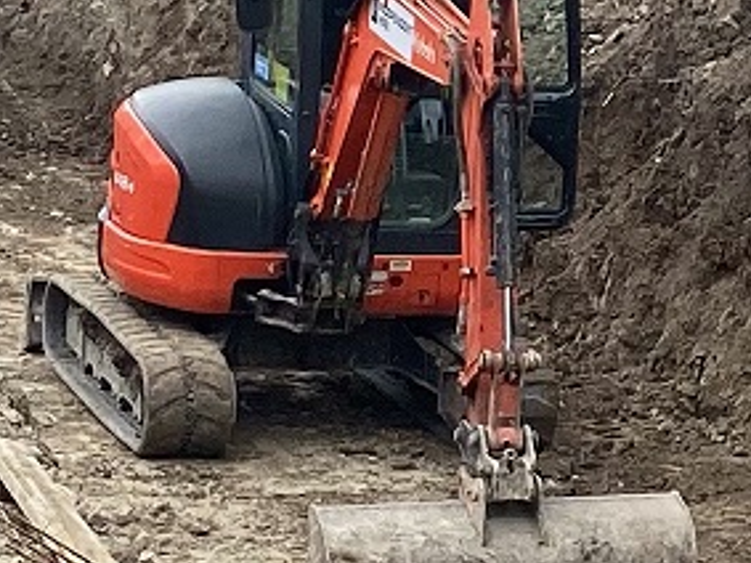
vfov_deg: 8.0
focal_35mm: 185
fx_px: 4012
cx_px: 719
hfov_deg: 10.6
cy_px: 250
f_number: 1.8
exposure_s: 1/827
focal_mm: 4.25
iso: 32
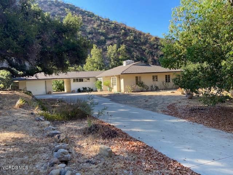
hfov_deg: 67.3
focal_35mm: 26
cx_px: 116
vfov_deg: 53.1
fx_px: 175
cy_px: 88
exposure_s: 1/387
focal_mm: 4.25
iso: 32
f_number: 1.8
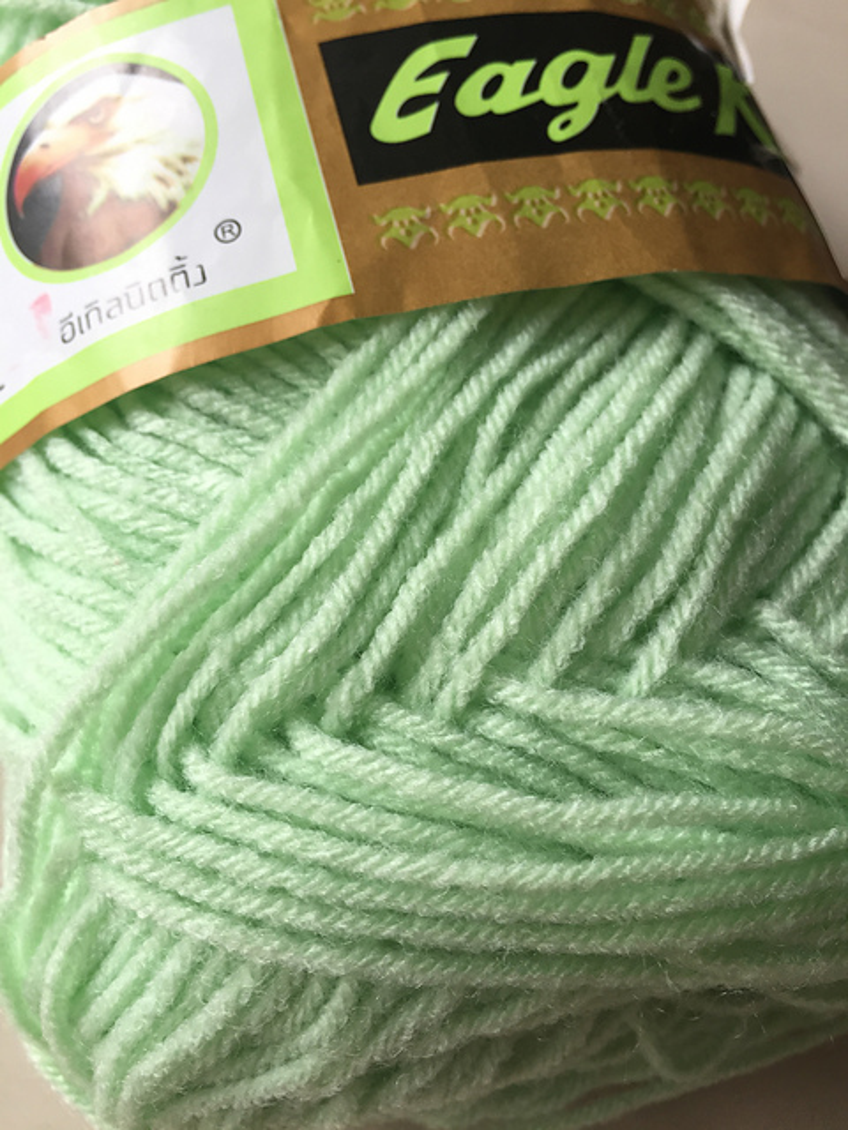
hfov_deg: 48.2
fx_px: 947
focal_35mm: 29
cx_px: 424
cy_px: 565
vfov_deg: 61.7
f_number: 2.2
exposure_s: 1/100
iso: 50
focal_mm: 4.15
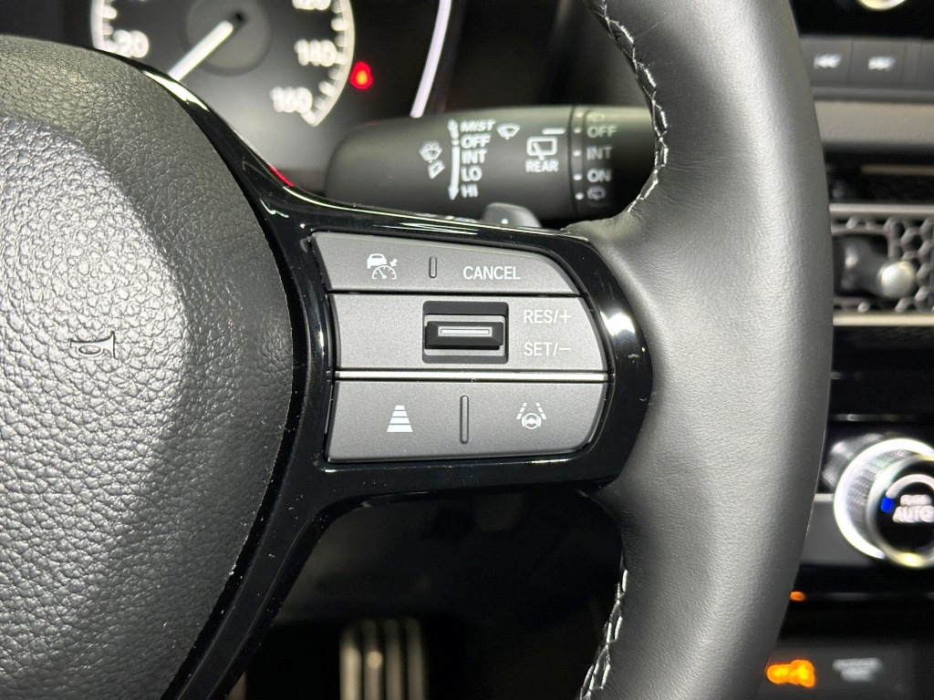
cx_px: 467
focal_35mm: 48
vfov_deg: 30.3
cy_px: 350
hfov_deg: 39.7
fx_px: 1295
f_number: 1.78
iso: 400
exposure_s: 1/40
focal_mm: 6.86
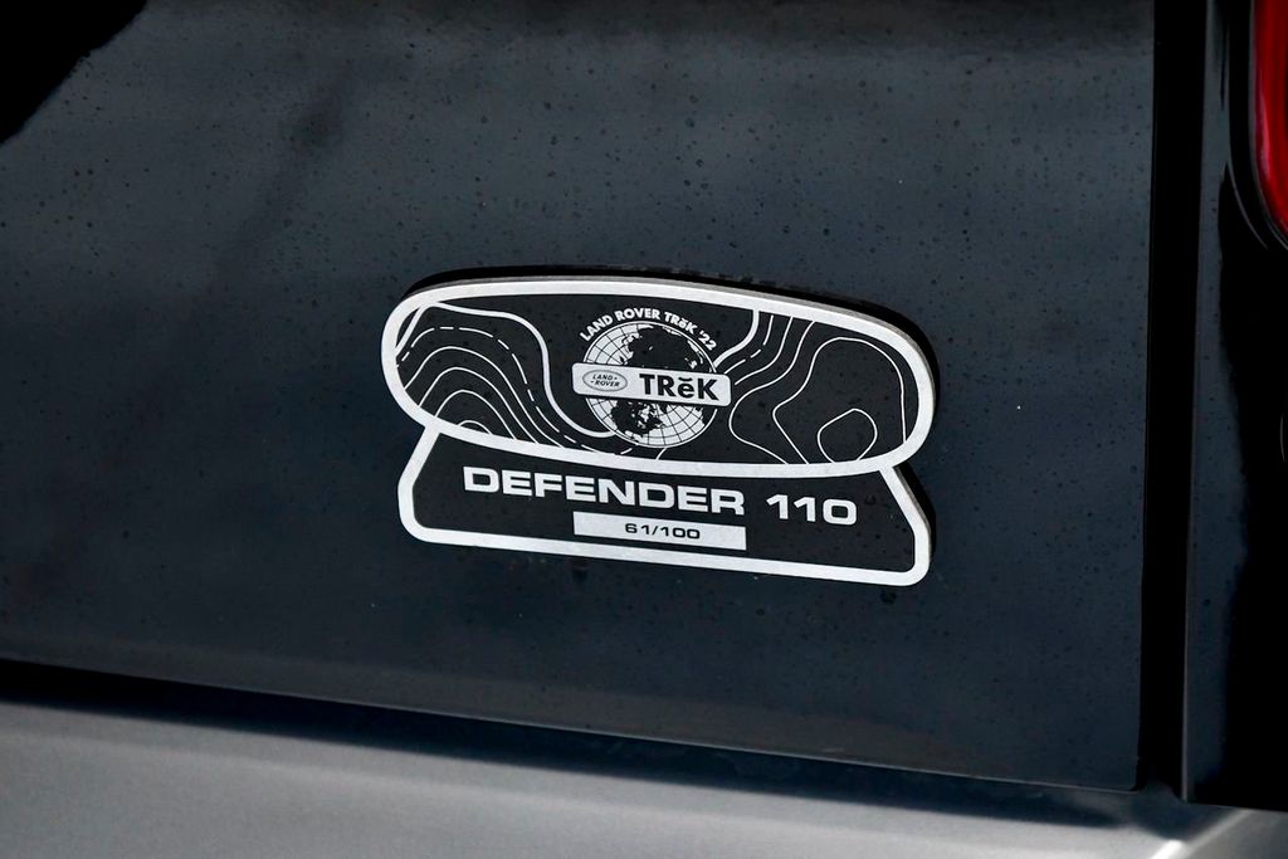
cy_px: 430
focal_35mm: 105
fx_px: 3757
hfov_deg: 19.5
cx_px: 644
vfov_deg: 13.0
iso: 2000
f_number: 4.5
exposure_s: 1/1250
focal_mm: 70
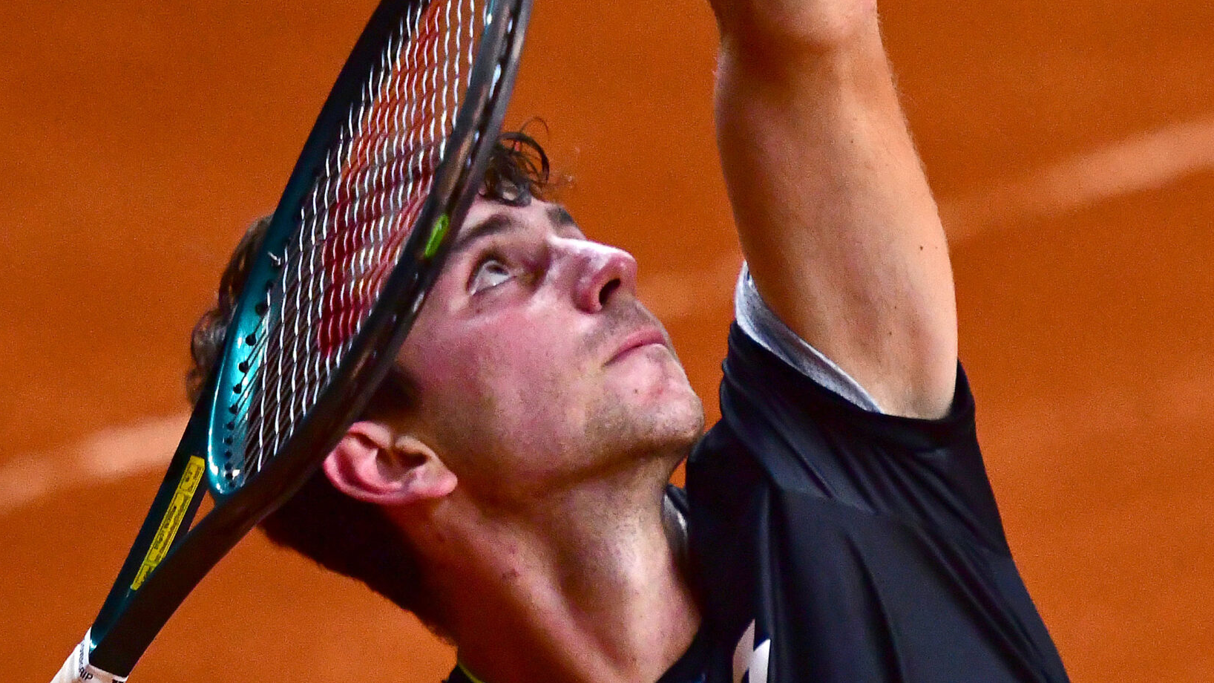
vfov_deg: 2.1
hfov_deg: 3.7
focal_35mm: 590
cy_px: 328
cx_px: 508
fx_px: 18991
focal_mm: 180
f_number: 2.8
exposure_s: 1/640
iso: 3200
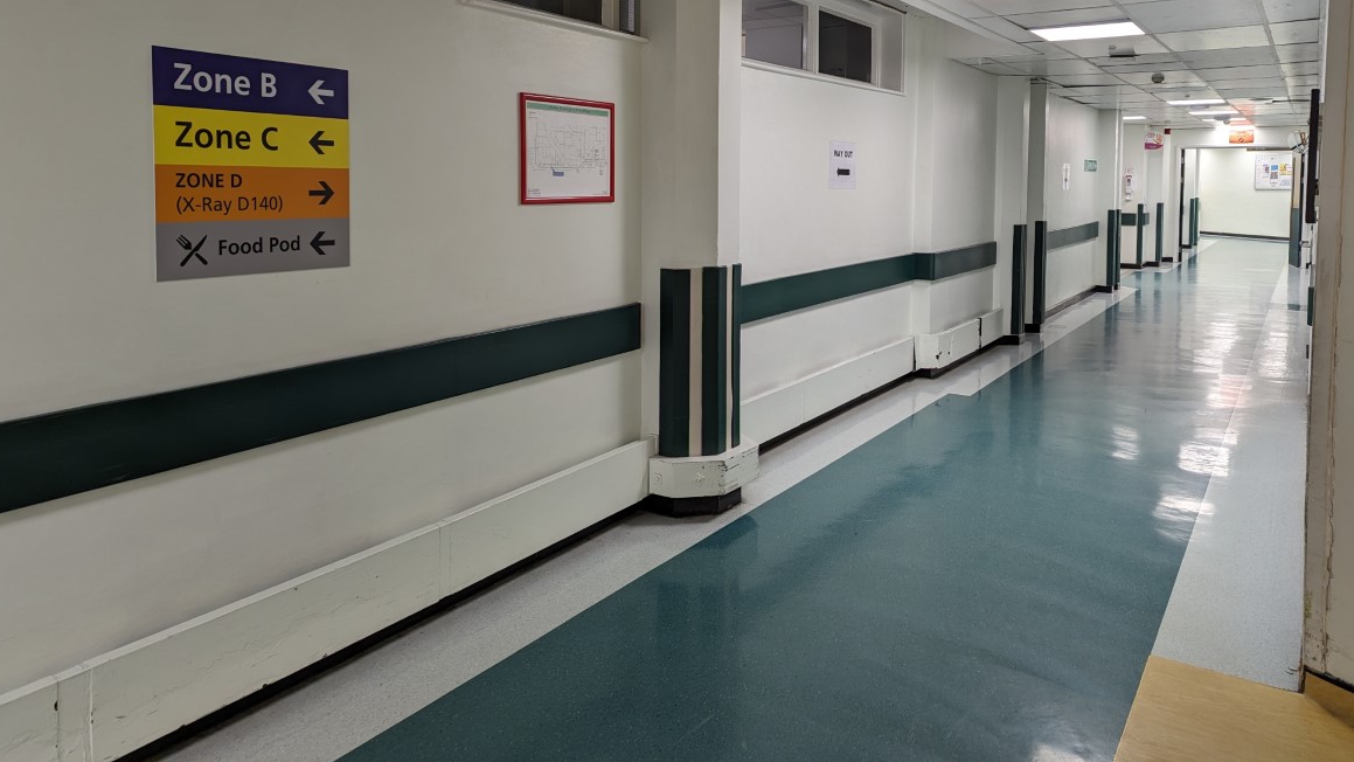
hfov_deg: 69.9
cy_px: 240
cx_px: 669
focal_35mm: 27
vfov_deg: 42.2
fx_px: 969
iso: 52
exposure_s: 1/50
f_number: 1.85
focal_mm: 6.81
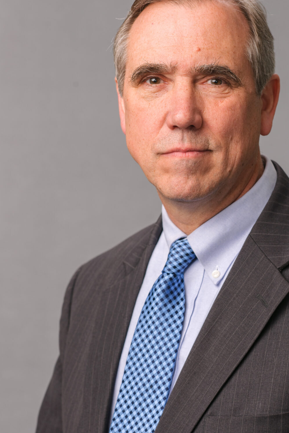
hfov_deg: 11.8
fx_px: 1397
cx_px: 186
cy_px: 238
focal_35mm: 116
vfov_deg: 17.6
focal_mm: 85
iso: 125
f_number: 5.6
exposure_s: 1/200
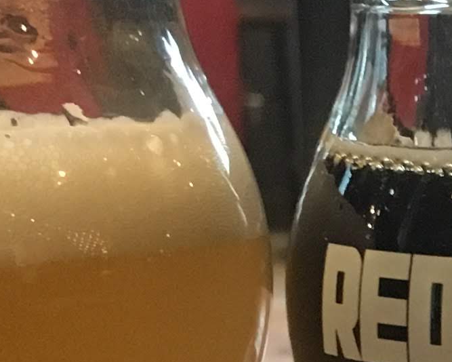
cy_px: 609
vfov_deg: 8.7
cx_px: 905
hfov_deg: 10.4
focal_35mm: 171
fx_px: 2288
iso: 200
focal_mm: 4.15
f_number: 2.2
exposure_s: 1/30
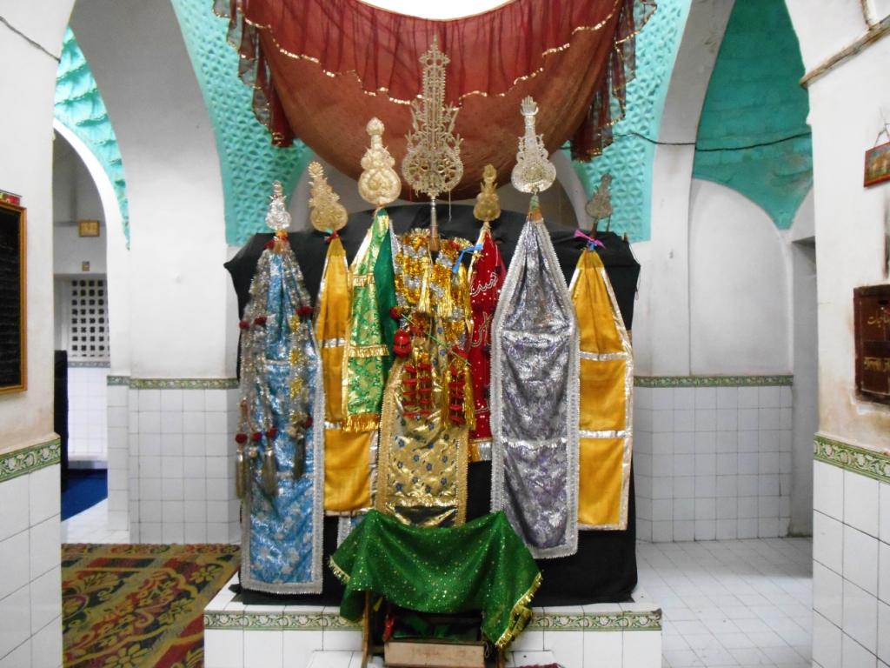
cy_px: 334
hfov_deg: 67.3
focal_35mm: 26
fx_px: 668
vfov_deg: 53.1
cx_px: 445
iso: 800
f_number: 3.4
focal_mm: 4.7
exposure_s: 1/8
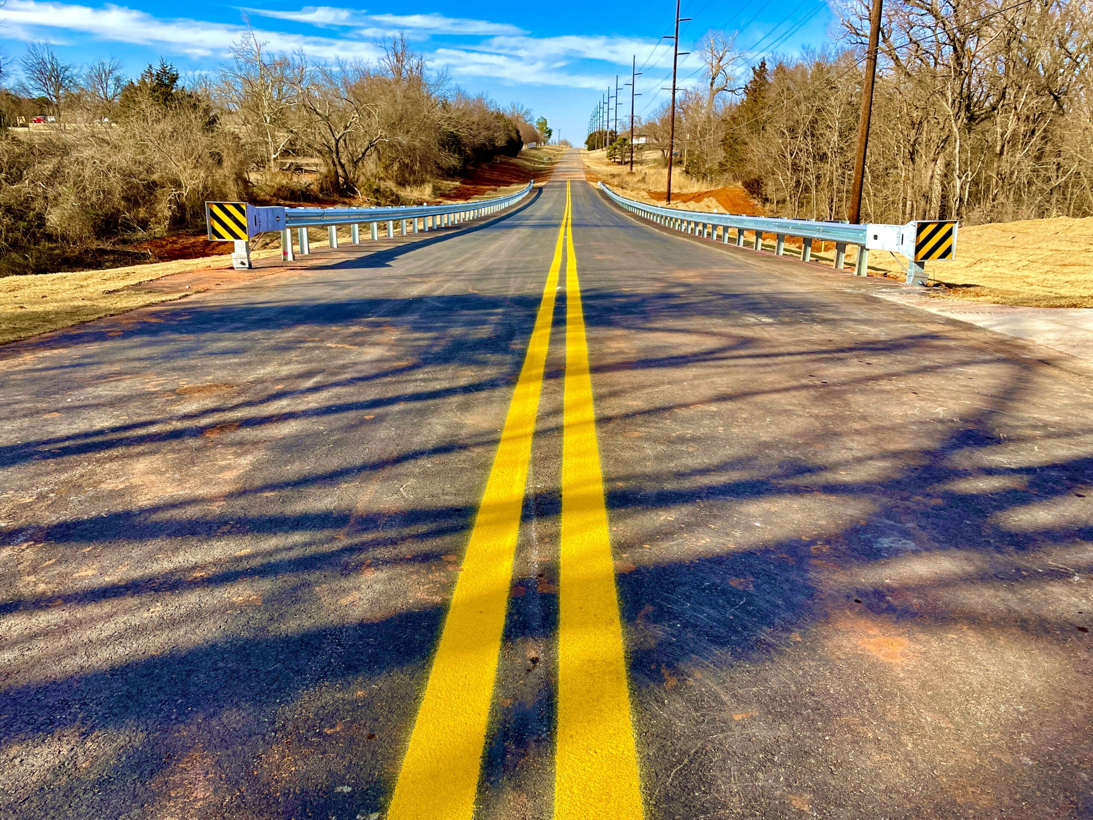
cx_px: 546
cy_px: 410
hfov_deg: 67.3
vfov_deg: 53.1
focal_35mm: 26
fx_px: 821
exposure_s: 1/1642
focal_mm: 4.2
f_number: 1.6
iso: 32
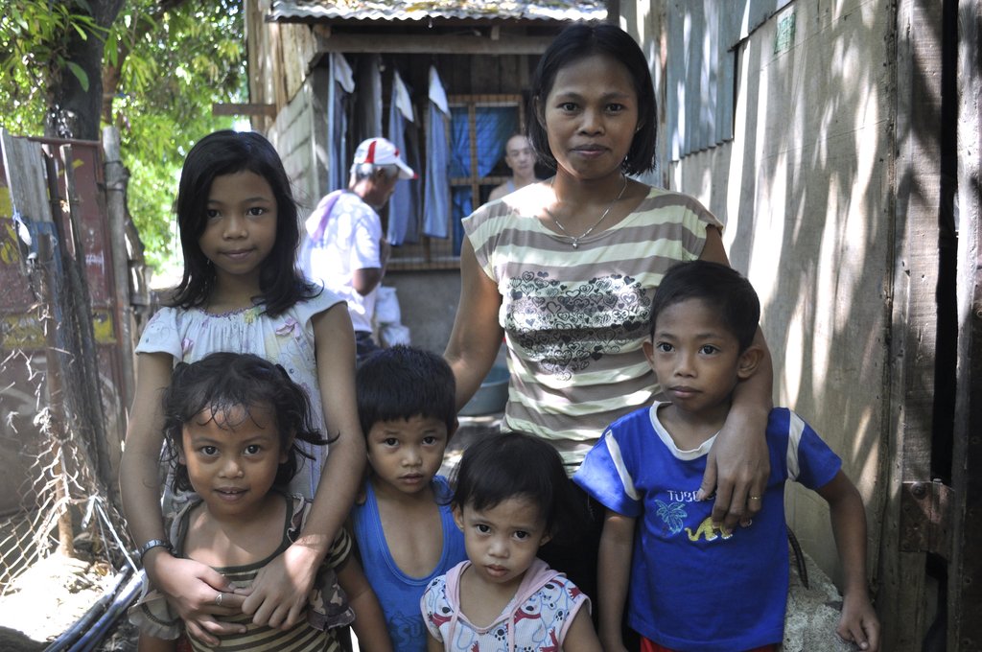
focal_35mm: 36
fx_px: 981
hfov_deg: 53.2
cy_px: 326
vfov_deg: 36.8
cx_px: 491
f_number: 4.5
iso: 400
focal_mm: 24
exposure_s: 1/80
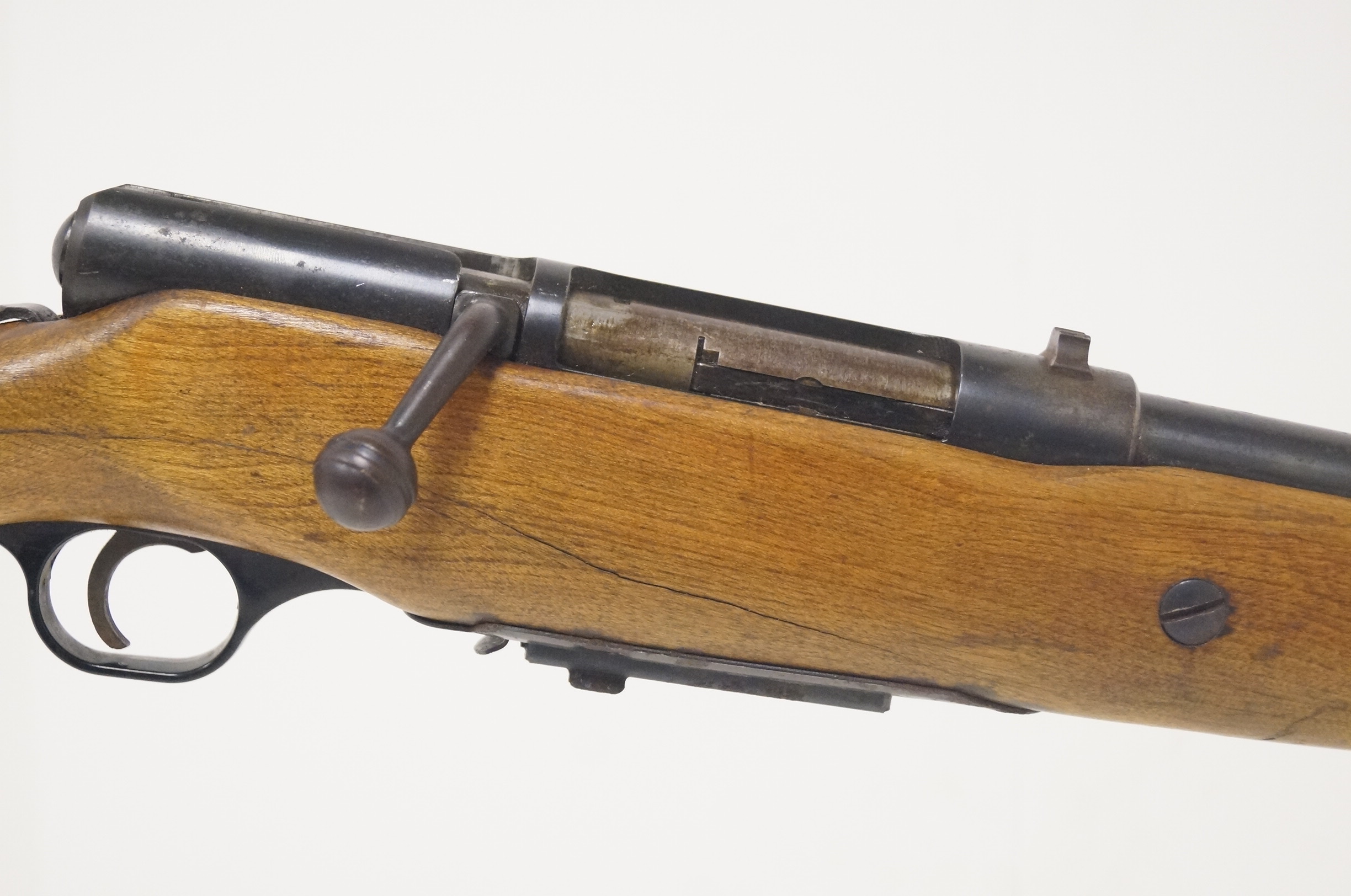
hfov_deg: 33.4
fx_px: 2248
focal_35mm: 60
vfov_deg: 22.5
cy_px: 448
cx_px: 676
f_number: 5.6
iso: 3200
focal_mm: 40
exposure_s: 1/80
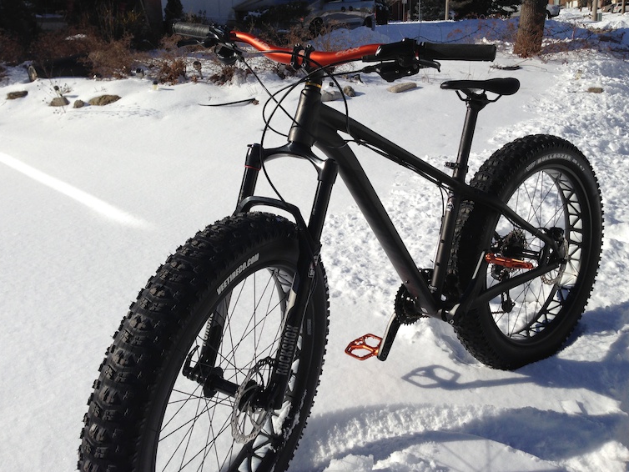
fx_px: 636
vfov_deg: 40.7
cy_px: 223
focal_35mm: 35
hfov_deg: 52.6
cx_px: 301
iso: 50
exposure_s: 1/3390
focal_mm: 4.12
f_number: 2.4
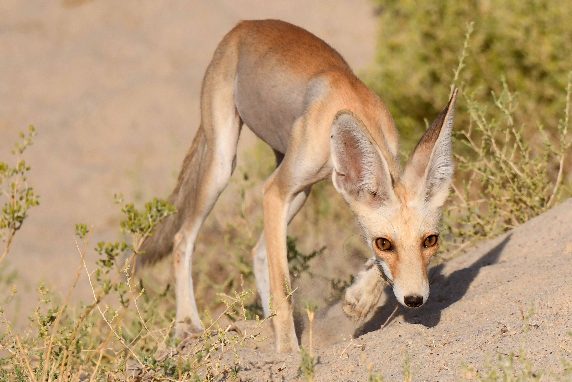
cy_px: 194
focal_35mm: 523
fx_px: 8309
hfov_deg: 3.9
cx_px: 287
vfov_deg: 2.6
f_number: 5.6
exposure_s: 1/4000
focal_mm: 500
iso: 640
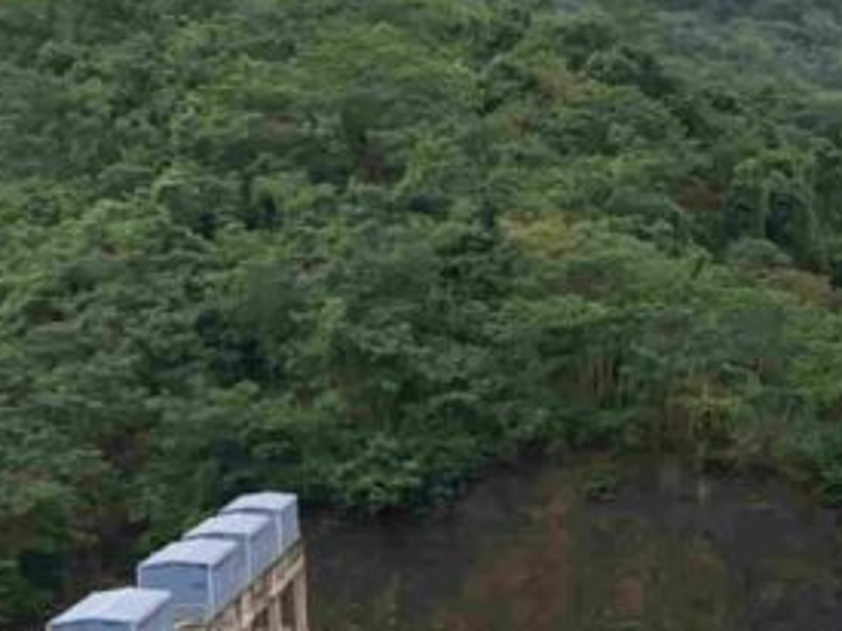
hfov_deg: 15.8
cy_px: 943
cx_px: 358
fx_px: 3039
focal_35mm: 125
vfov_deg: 11.4
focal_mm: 4.25
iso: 40
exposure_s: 1/122
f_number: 1.8
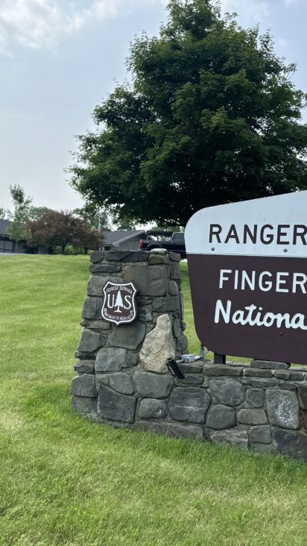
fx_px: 506
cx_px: 158
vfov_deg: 56.6
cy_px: 273
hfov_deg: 33.7
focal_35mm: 35
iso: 80
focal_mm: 6.86
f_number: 1.78
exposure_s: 1/4184
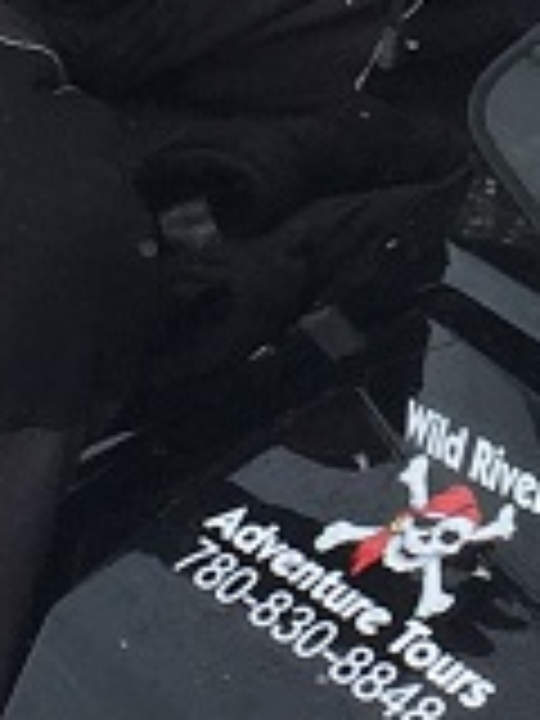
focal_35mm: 218
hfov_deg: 6.8
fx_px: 4534
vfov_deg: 9.1
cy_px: 230
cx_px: 522
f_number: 2.2
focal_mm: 4.15
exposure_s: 1/1647
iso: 32
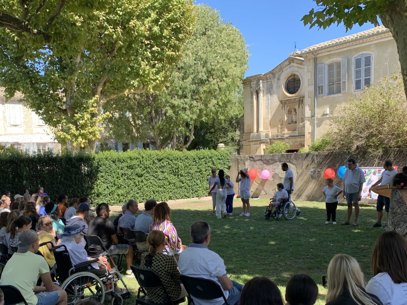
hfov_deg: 50.1
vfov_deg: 38.1
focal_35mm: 37
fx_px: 435
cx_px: 186
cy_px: 210
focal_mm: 4.25
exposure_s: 1/392
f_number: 1.8
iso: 25
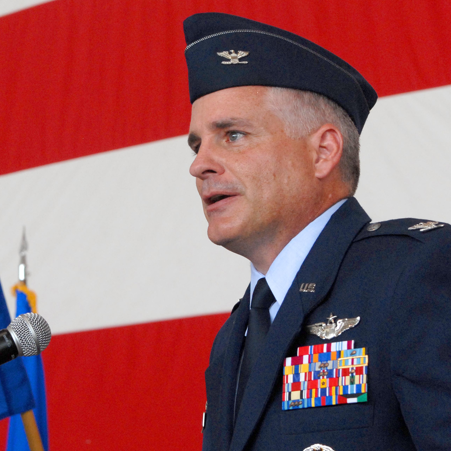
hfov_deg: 20.0
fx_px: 1277
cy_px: 223
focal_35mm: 87
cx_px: 165
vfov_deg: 20.0
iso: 500
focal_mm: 45
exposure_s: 1/350
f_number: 4.5
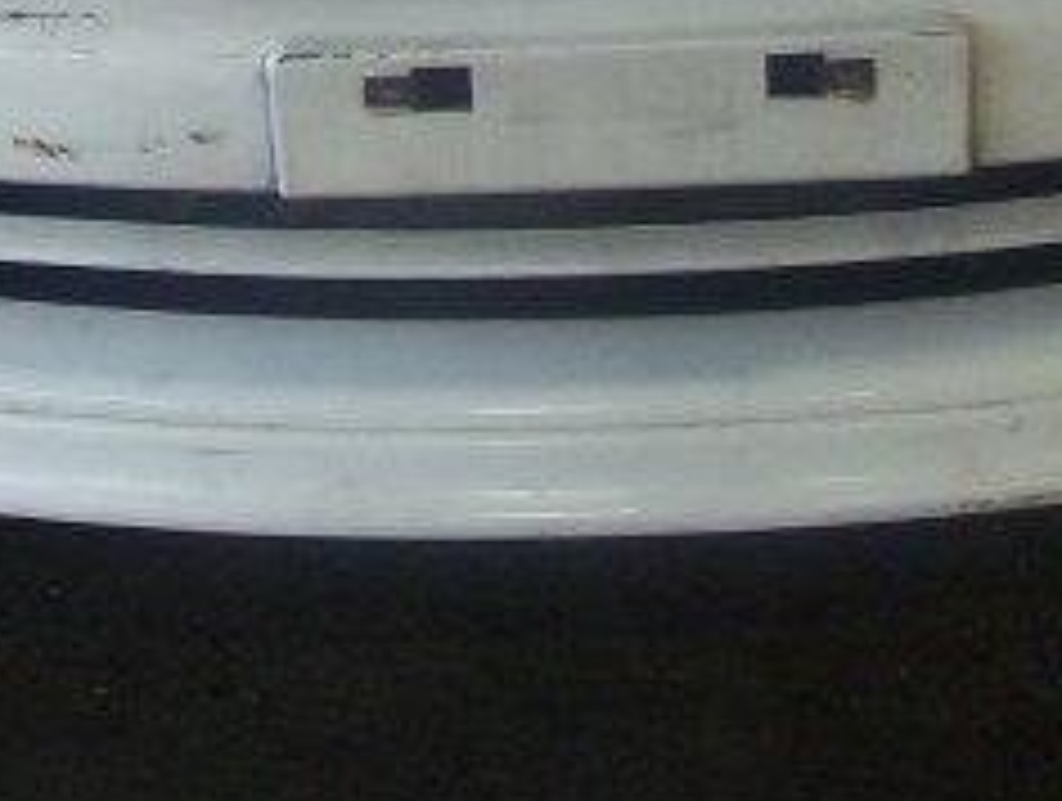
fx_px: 3566
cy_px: -252
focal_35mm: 116
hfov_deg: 16.9
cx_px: 747
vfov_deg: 12.4
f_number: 2.73
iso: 100
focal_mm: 5.77
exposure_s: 1/79.3
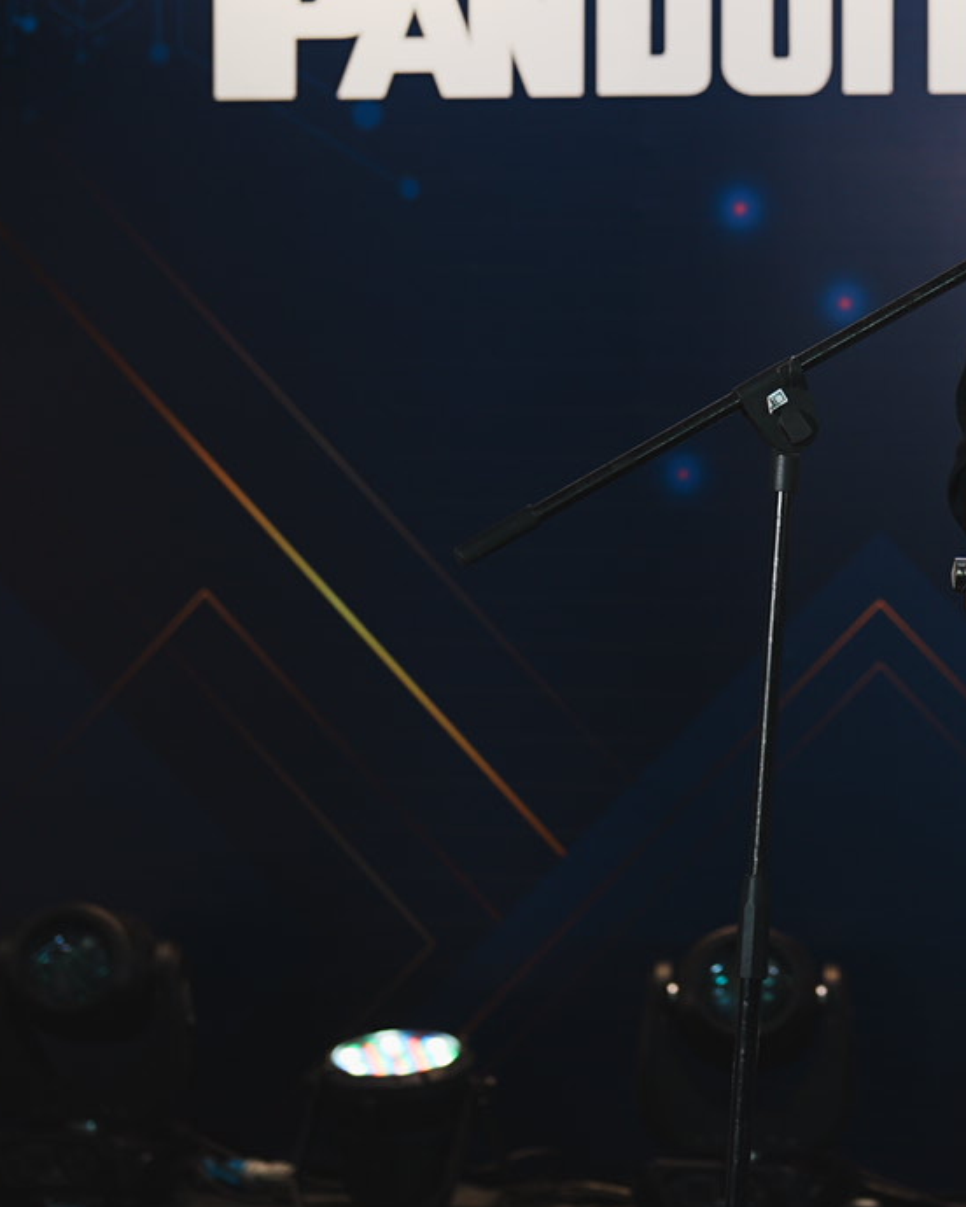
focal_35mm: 165
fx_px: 5897
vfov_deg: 11.7
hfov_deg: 9.3
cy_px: 299
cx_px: 1052
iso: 250
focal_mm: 50
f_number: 2
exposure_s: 1/80
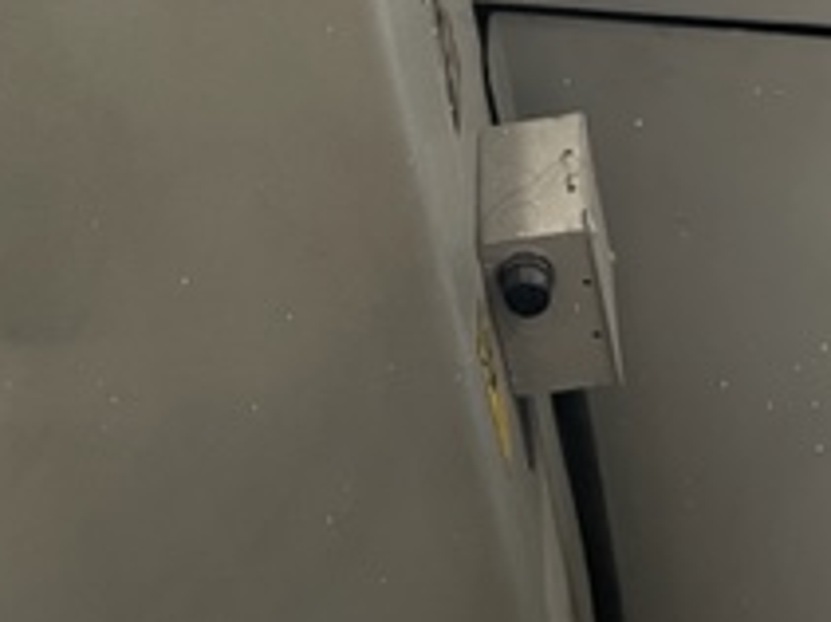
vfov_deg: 17.8
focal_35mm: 79
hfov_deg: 24.7
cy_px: -110
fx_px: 1895
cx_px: 453
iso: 320
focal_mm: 4.2
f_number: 1.6
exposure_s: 1/60
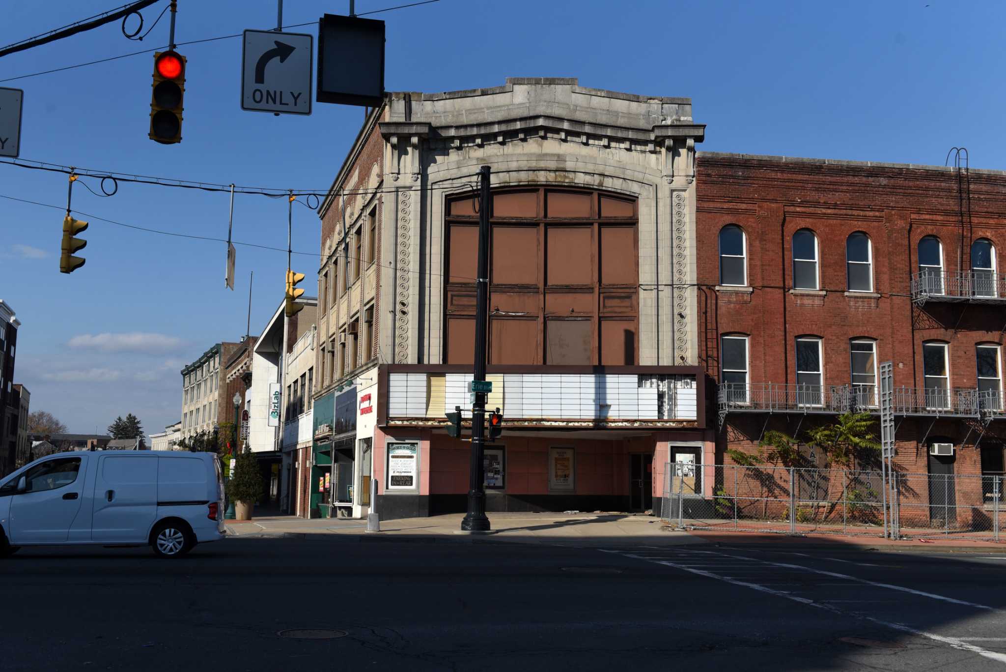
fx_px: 1006
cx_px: 503
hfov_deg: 53.1
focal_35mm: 36
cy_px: 336
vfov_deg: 36.9
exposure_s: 1/4000
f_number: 7.1
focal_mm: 36
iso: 500
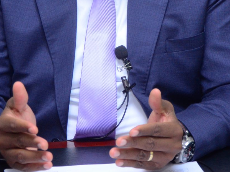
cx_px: 126
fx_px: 1003
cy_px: -30
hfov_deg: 13.1
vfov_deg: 9.7
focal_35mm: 151
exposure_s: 1/200
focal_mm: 34
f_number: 4.2
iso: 800
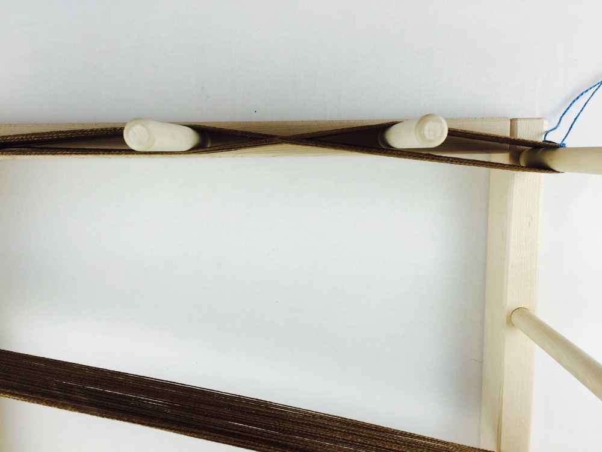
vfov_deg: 48.2
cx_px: 301
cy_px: 226
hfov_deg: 61.7
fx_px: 504
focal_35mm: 29
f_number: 2.2
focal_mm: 4.15
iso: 32
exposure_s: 1/208
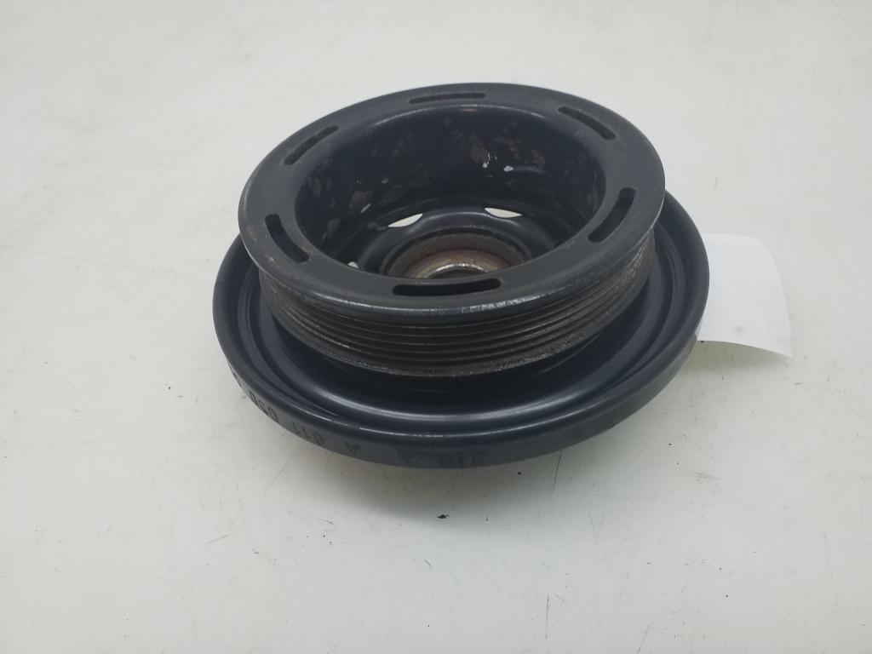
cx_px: 436
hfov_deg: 65.3
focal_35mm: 27
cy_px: 327
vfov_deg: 51.4
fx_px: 680
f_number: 1.9
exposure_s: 1/50
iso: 125
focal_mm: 3.6
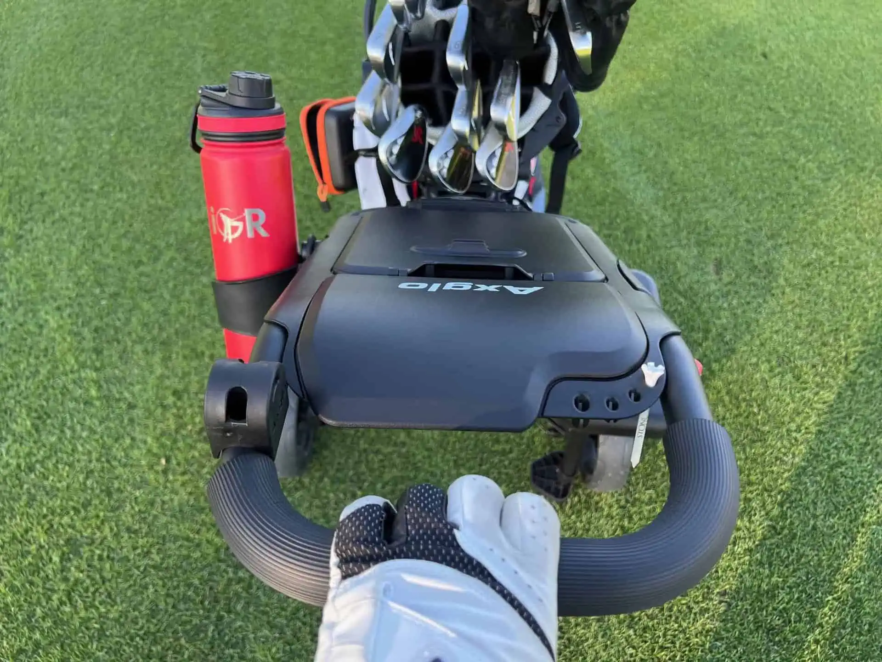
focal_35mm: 26
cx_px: 441
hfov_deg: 67.3
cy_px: 331
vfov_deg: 53.1
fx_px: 662
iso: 50
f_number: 1.5
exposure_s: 1/167
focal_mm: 5.7
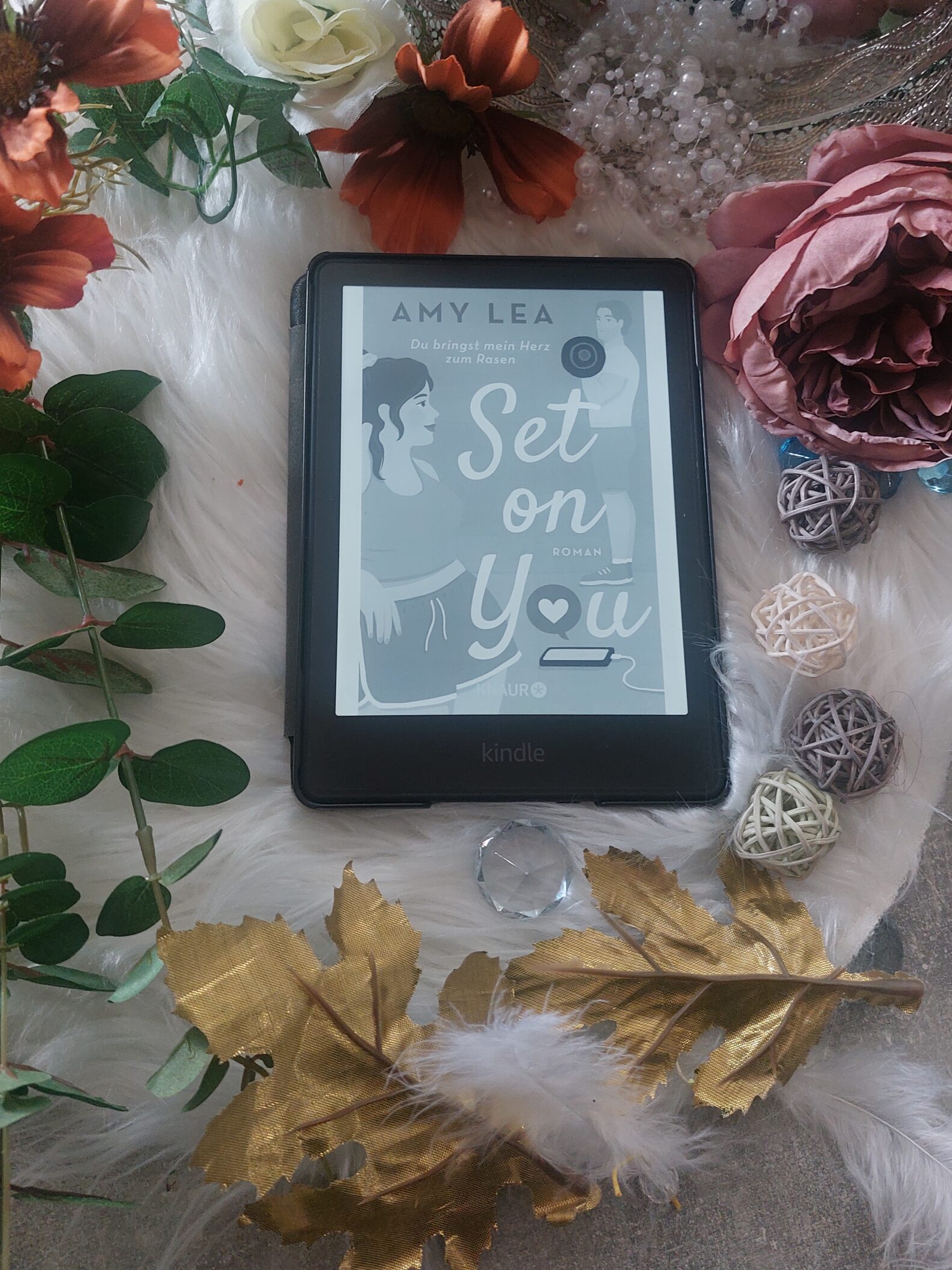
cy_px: 547
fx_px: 1064
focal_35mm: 29
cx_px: 461
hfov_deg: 48.2
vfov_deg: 61.4
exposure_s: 1/60
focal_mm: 5.23
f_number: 1.8
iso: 400
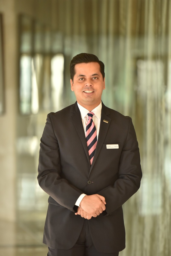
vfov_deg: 11.1
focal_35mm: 185
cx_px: 86
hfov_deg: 7.4
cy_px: 128
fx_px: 1317
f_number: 2.8
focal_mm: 185
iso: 1250
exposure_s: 1/640
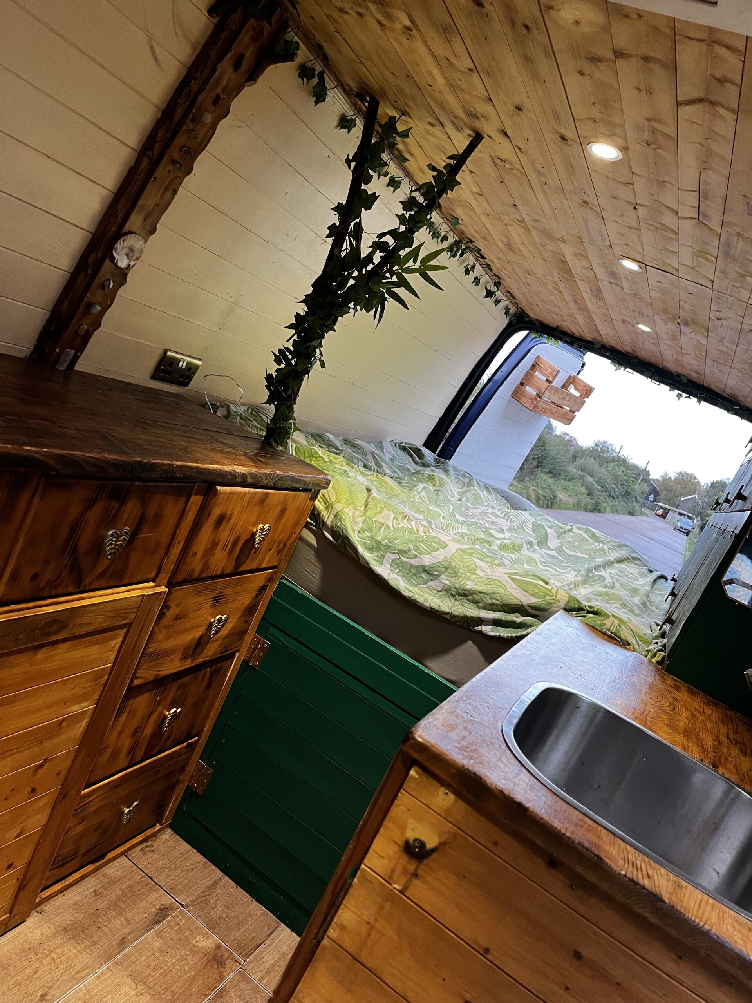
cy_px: 502
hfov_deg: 53.1
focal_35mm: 26
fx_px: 753
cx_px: 376
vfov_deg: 67.3
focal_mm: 5.1
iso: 200
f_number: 1.6
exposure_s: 1/60
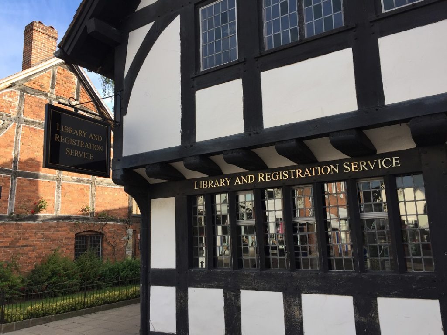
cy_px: 168
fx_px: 374
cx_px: 224
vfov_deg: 48.2
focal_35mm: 29
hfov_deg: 61.7
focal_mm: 4.15
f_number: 2.2
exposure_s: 1/608
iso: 32
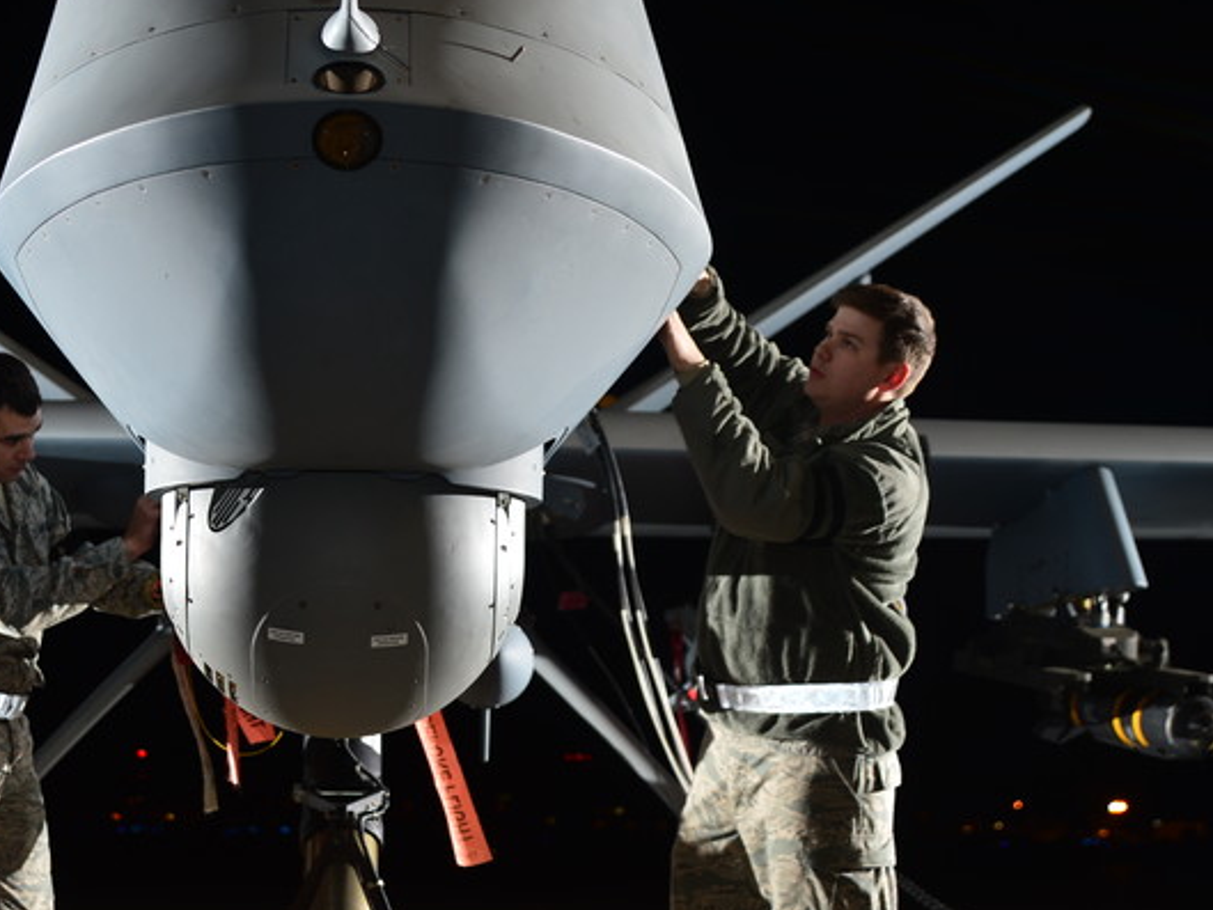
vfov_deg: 17.8
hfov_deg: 23.3
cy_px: 503
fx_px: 2909
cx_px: 298
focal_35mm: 83
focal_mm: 42
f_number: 3.3
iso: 200
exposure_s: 1/60
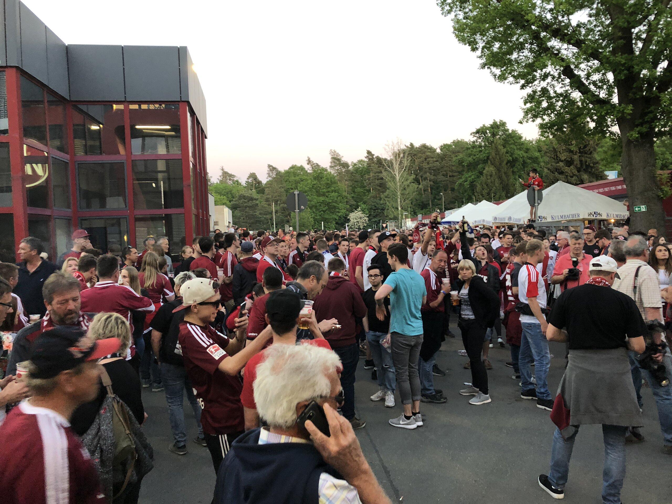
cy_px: 252
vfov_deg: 49.7
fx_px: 544
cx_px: 336
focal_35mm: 28
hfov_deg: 63.4
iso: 50
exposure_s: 1/17
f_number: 1.8
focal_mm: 4
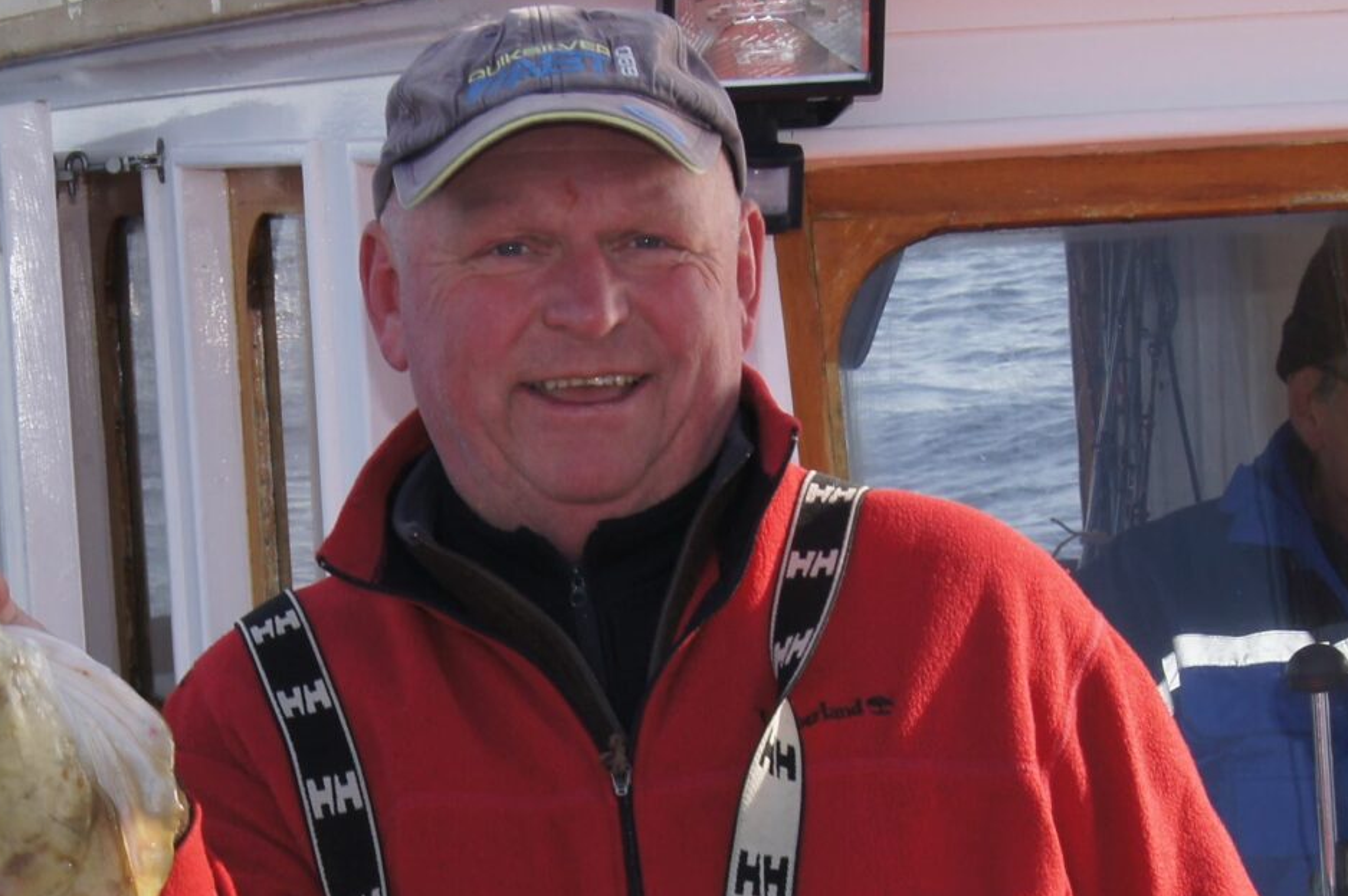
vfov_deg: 11.0
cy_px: 906
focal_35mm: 123
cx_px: 391
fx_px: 4602
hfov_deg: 16.6
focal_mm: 30
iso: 100
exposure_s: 1/125
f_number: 13
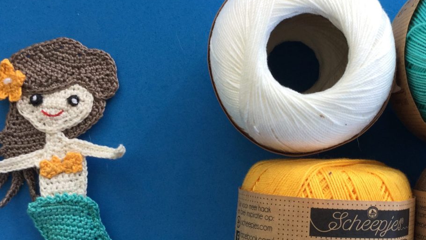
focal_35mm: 57
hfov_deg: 36.1
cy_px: 144
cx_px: 292
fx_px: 644
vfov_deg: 21.1
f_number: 2.4
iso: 25
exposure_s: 1/50
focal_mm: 3.3
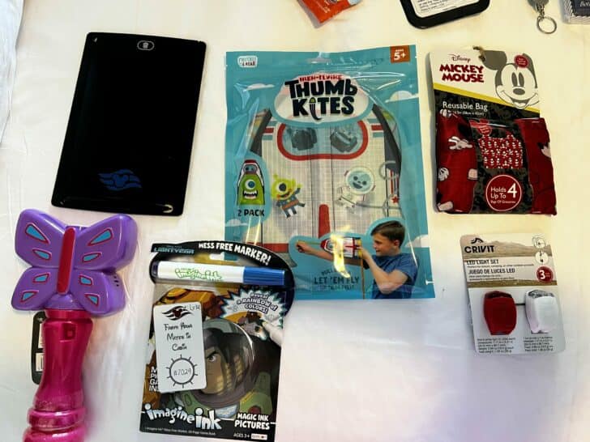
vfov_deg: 53.1
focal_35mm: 26
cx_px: 295
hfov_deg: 67.3
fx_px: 443
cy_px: 221
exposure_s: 1/60
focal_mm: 5.7
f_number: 1.5
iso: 125
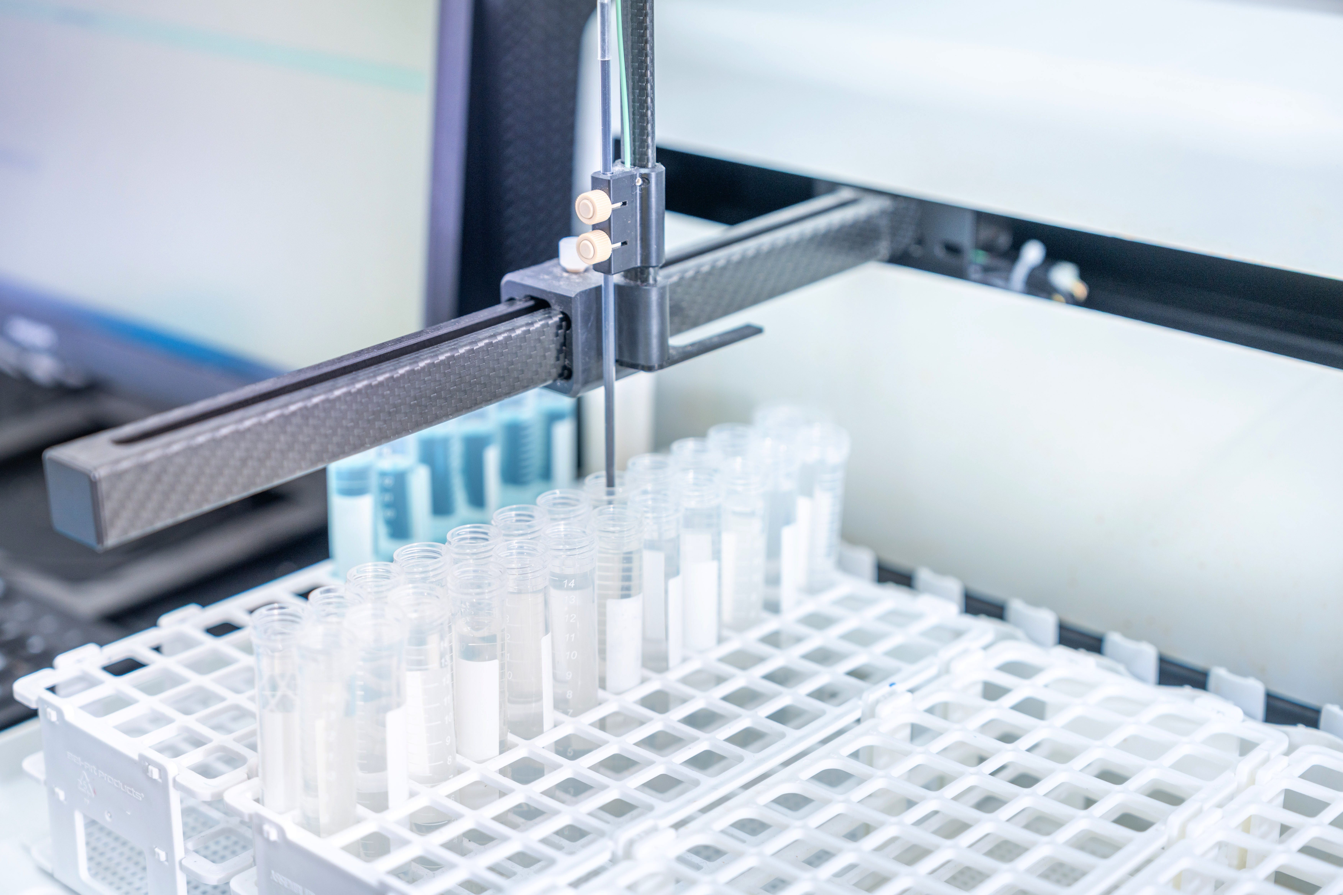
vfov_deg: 24.2
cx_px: 672
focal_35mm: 56
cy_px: 448
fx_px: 2089
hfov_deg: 35.6
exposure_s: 1/125
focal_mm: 56
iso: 125
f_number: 2.8
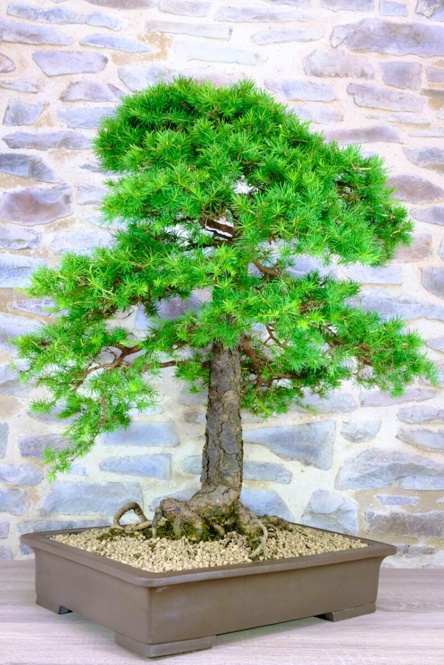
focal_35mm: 38
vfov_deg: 50.7
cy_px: 332
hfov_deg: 35.1
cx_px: 222
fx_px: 702
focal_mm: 25.4
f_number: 11
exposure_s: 1/30
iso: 3200
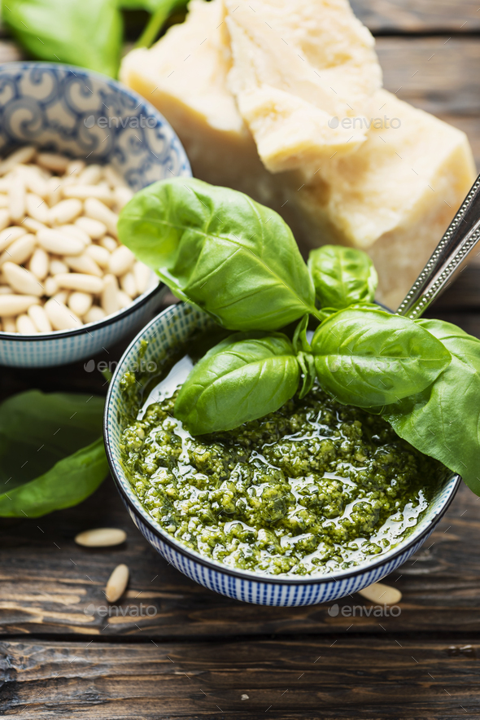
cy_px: 360
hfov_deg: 13.1
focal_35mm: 105
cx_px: 240
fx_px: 2098
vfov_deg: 19.5
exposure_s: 1/160
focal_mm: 105
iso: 100
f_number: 5.6
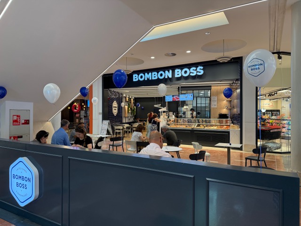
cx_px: 150
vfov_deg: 56.8
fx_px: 209
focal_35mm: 24
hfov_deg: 71.6
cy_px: 113
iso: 125
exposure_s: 1/100
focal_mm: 6.76
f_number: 1.78
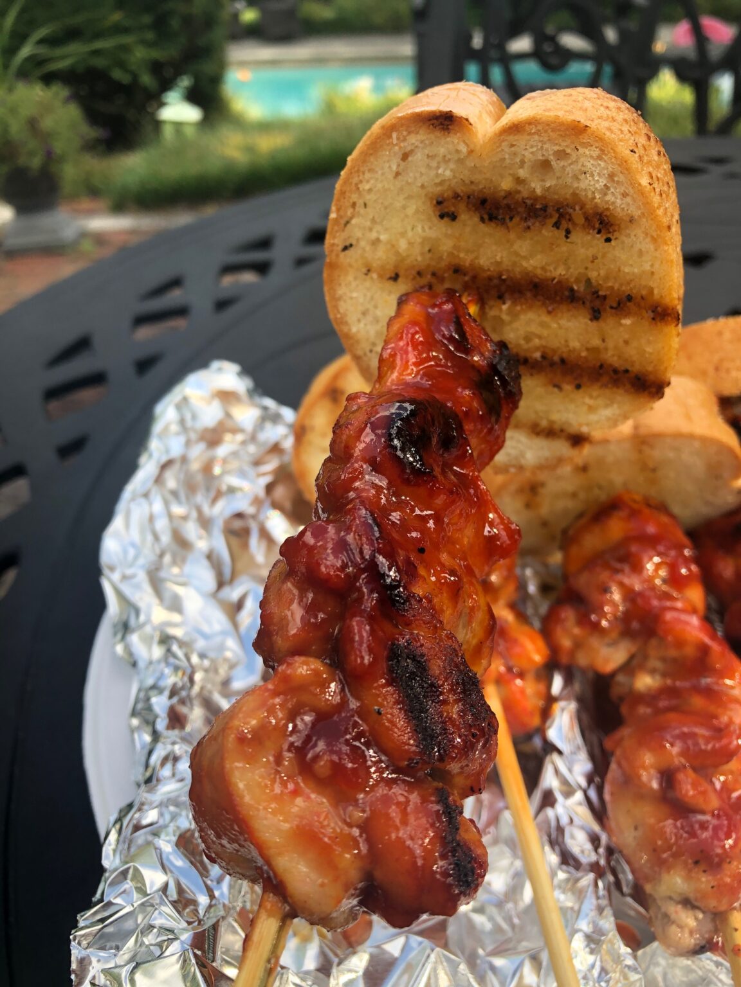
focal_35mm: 28
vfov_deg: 63.4
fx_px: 799
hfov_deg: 49.7
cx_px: 370
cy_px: 494
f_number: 1.8
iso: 20
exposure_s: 1/316
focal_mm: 4
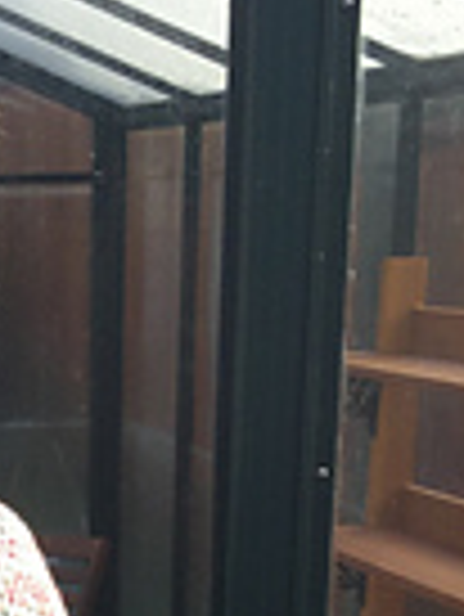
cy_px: 832
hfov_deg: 12.7
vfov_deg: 16.3
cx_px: -155
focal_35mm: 113
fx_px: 2016
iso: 25
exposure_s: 1/183
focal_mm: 3.3
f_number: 2.4
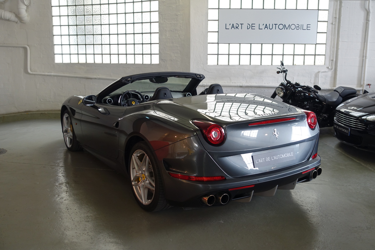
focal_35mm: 36
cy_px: 125
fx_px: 375
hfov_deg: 53.1
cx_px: 188
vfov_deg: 36.9
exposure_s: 1/40
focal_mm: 13.34
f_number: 2.8
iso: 200
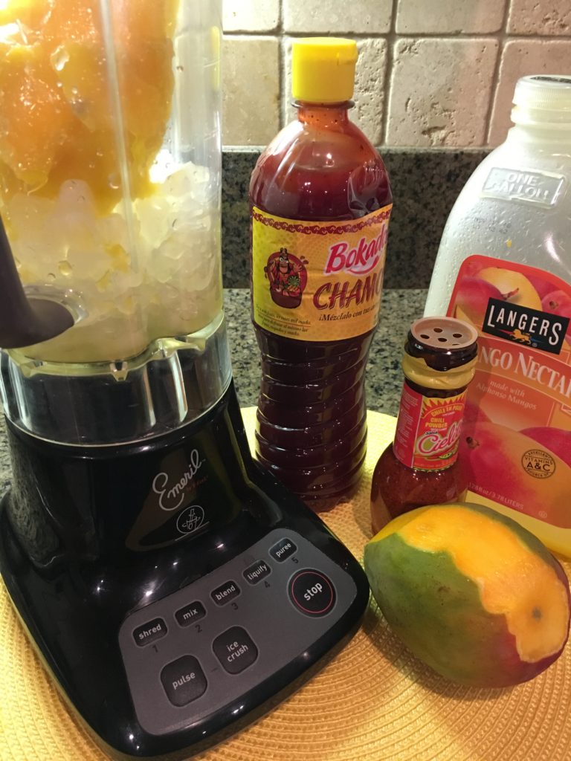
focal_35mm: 29
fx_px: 638
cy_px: 380
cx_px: 286
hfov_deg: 48.2
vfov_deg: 61.7
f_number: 2.2
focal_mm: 4.15
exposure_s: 1/15
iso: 200
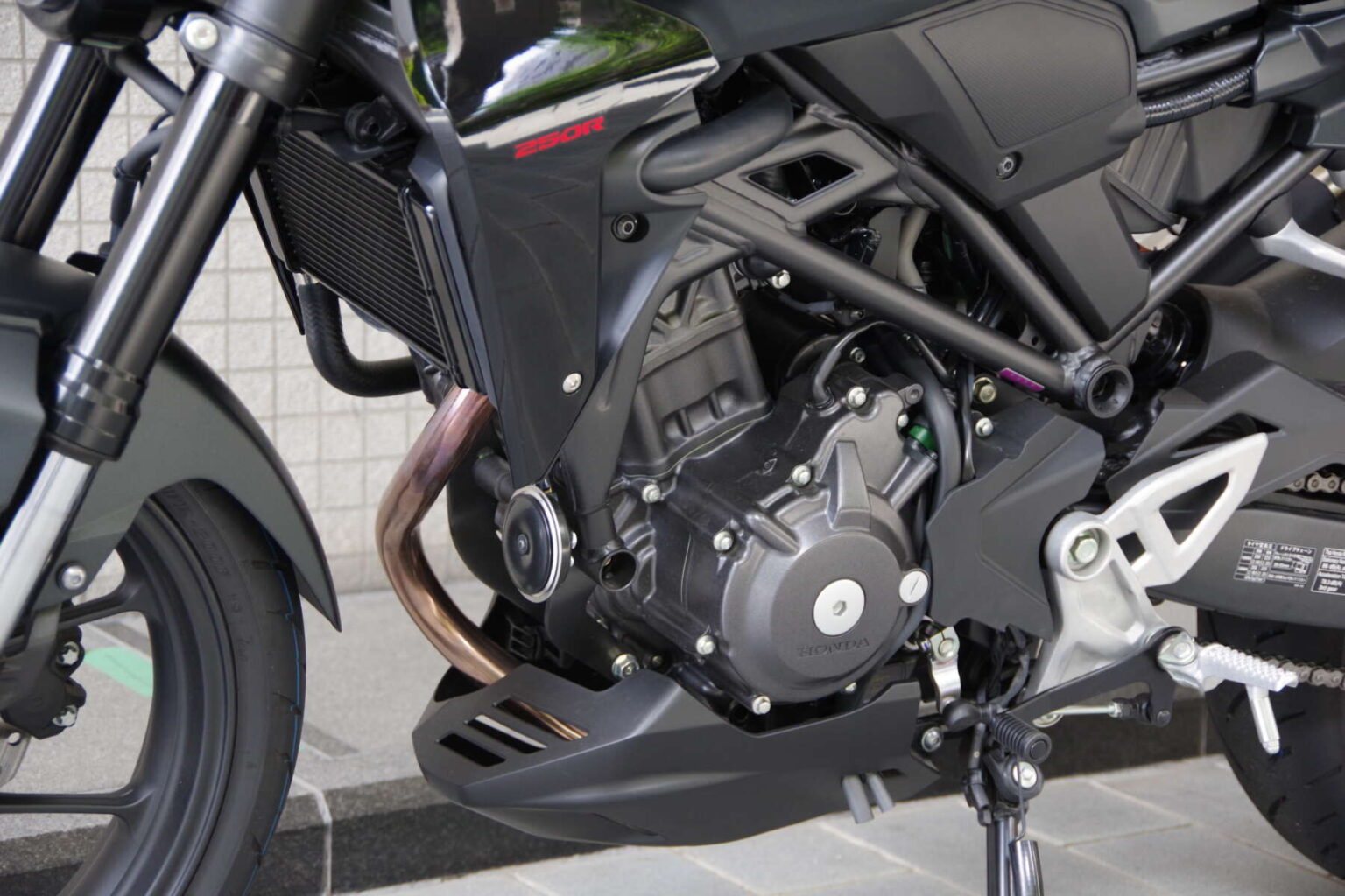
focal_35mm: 79
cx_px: 672
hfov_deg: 25.7
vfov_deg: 17.3
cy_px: 448
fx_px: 2951
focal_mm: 53
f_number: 4.5
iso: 800
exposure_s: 1/100
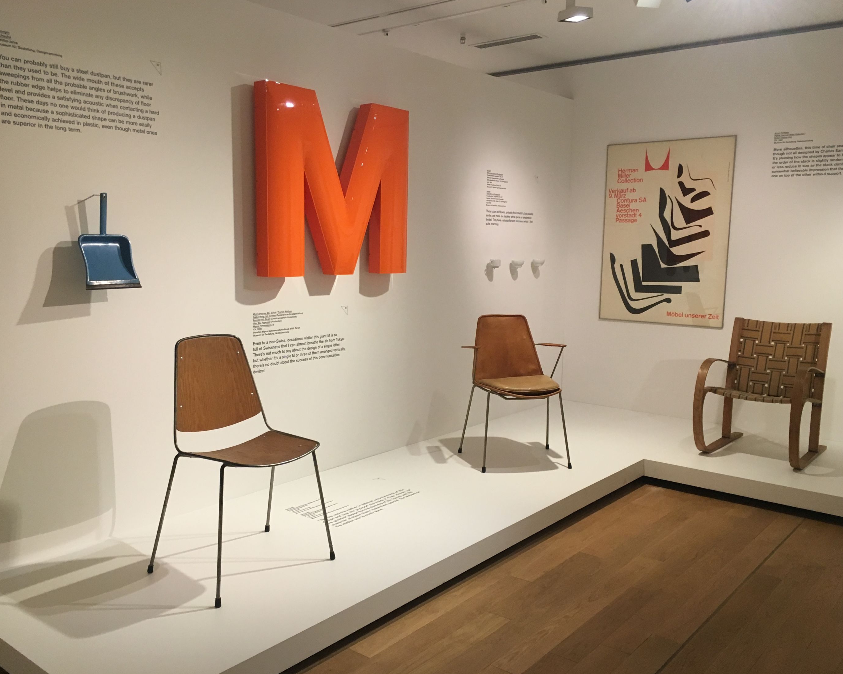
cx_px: 411
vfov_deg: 47.1
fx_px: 773
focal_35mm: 31
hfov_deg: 57.2
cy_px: 340
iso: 125
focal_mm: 4.15
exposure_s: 1/33
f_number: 2.2
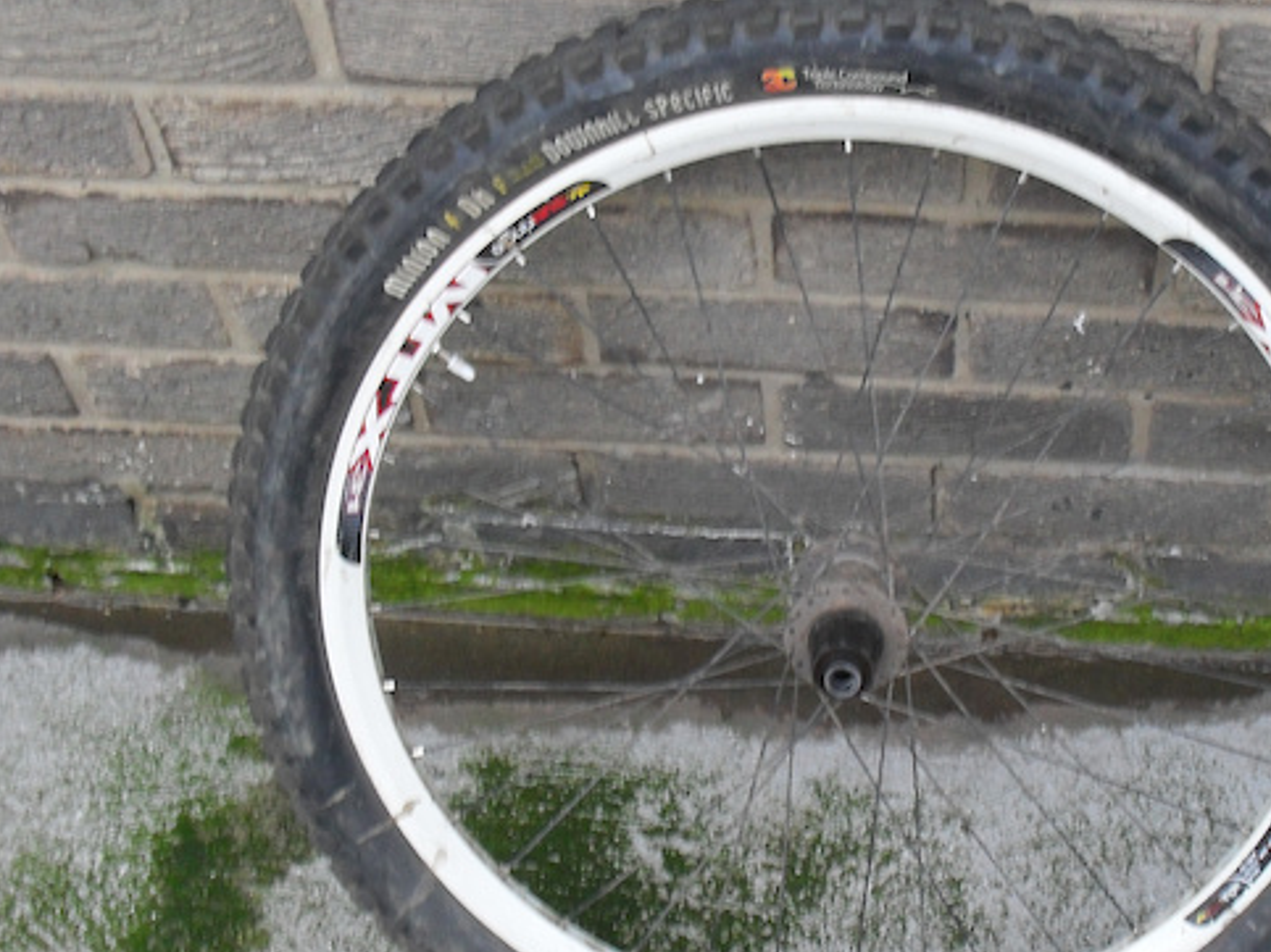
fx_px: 2129
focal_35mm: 58
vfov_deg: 25.2
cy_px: 568
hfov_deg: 32.7
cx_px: 942
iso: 200
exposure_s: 1/30
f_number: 3.2
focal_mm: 6.3
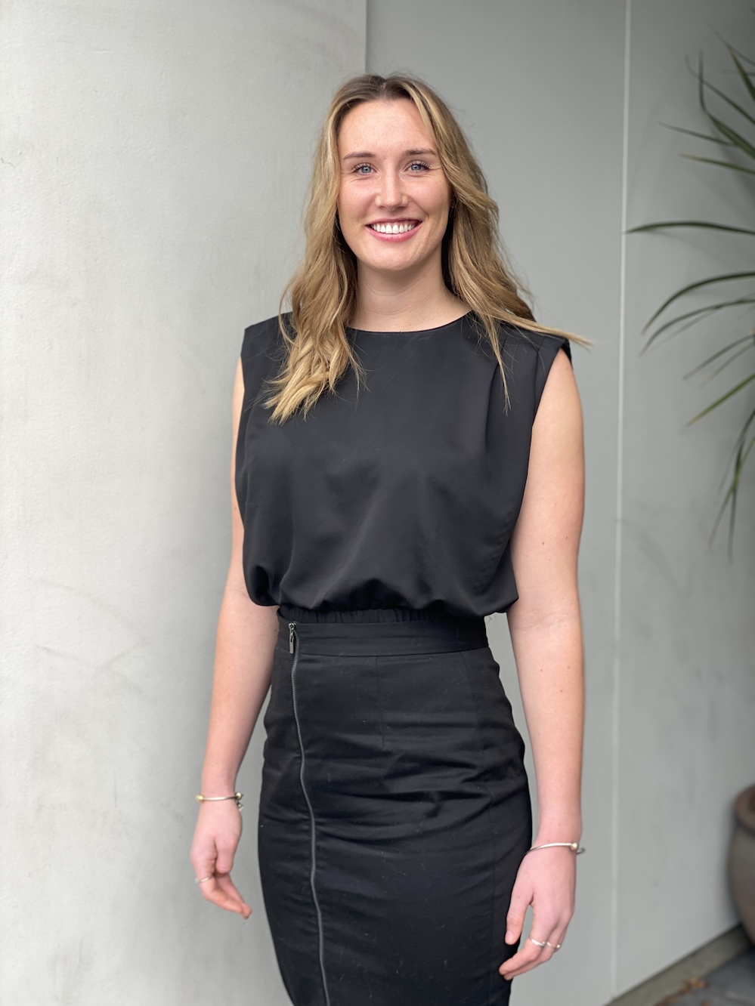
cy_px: 503
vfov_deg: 36.8
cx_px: 378
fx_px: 1512
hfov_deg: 28.0
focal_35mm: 52
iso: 32
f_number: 2
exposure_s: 1/122
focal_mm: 6
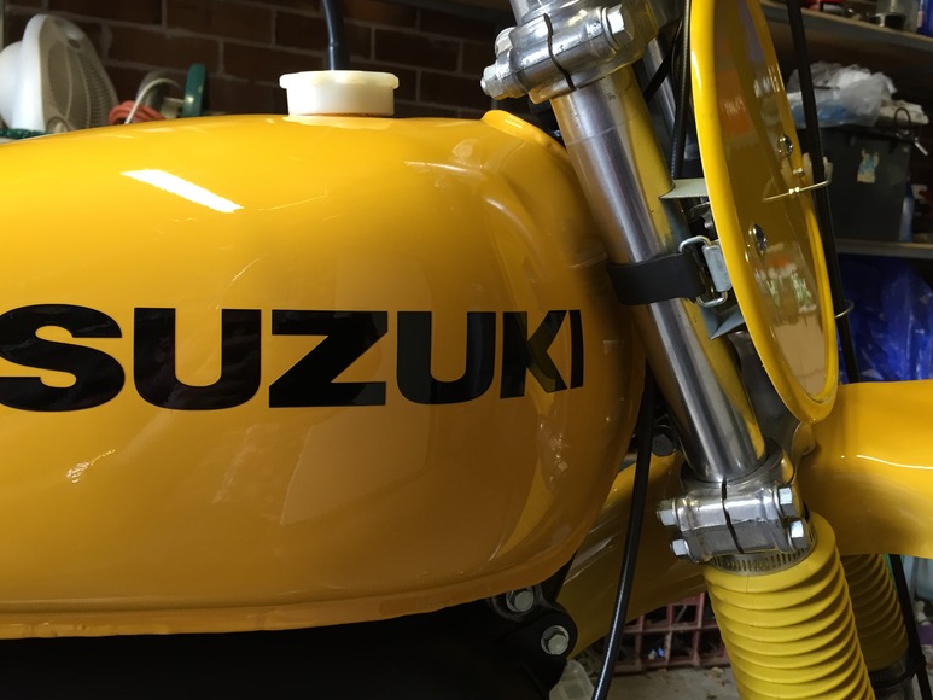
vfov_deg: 46.8
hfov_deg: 60.0
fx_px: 809
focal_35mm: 30
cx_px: 465
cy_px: 354
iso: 100
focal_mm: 4.15
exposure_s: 1/33
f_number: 2.2
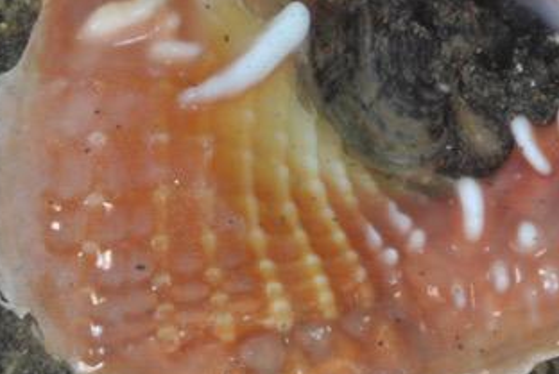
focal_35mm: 288
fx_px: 4478
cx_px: 281
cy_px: 193
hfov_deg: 7.1
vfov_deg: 4.8
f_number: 32
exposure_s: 1/60
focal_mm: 60
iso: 400
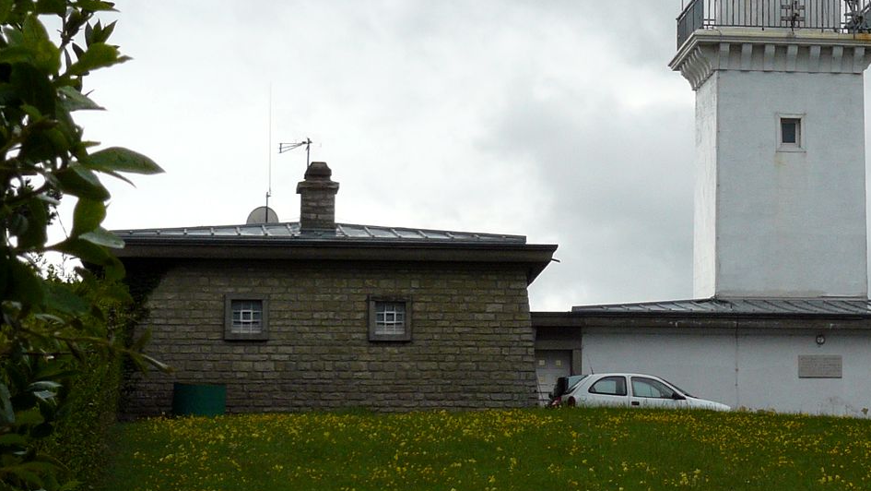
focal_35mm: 118
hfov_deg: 18.0
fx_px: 2726
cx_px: 676
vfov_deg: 10.3
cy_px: 109
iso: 100
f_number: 5.6
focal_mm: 10.7
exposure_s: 1/400
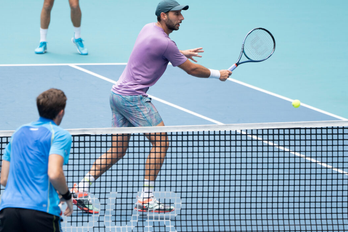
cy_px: 104
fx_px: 3160
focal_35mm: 327
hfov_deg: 6.3
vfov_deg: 4.2
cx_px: 159
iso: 1250
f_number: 5.6
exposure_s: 1/1600
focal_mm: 285
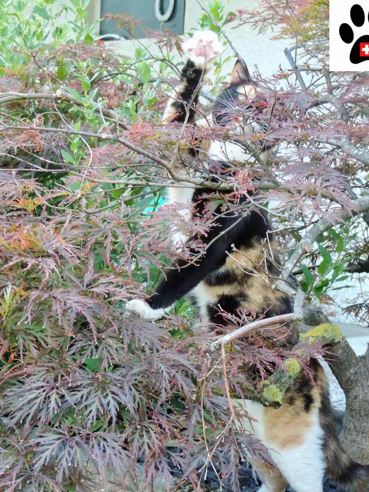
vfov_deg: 31.7
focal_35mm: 61
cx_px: 199
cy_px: 272
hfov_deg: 24.0
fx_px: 867
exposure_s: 1/125
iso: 400
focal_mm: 9.8
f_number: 3.7
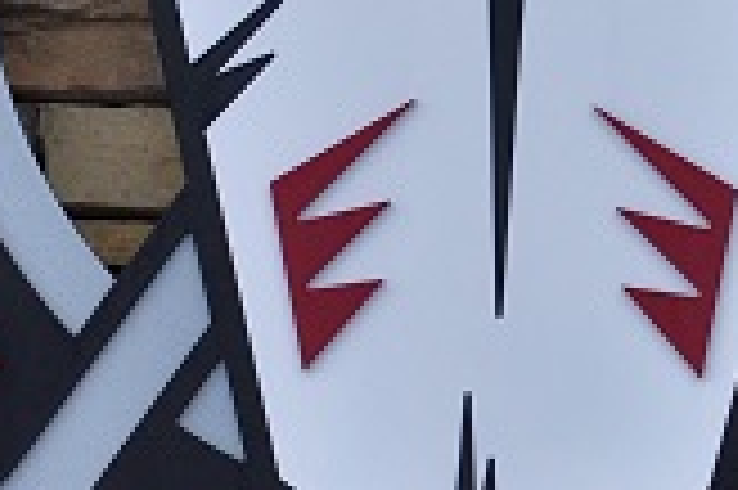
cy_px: -40
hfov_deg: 8.6
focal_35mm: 240
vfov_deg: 5.7
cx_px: 513
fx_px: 4921
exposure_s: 1/125
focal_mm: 35
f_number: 5.6
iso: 200
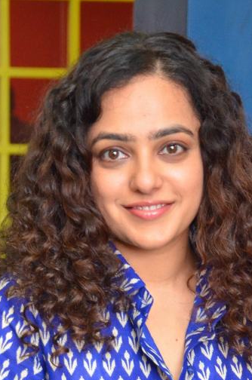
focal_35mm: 241
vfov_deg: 8.5
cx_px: 120
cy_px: 394
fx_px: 2542
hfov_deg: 5.7
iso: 2000
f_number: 7.1
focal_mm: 75
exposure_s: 1/125
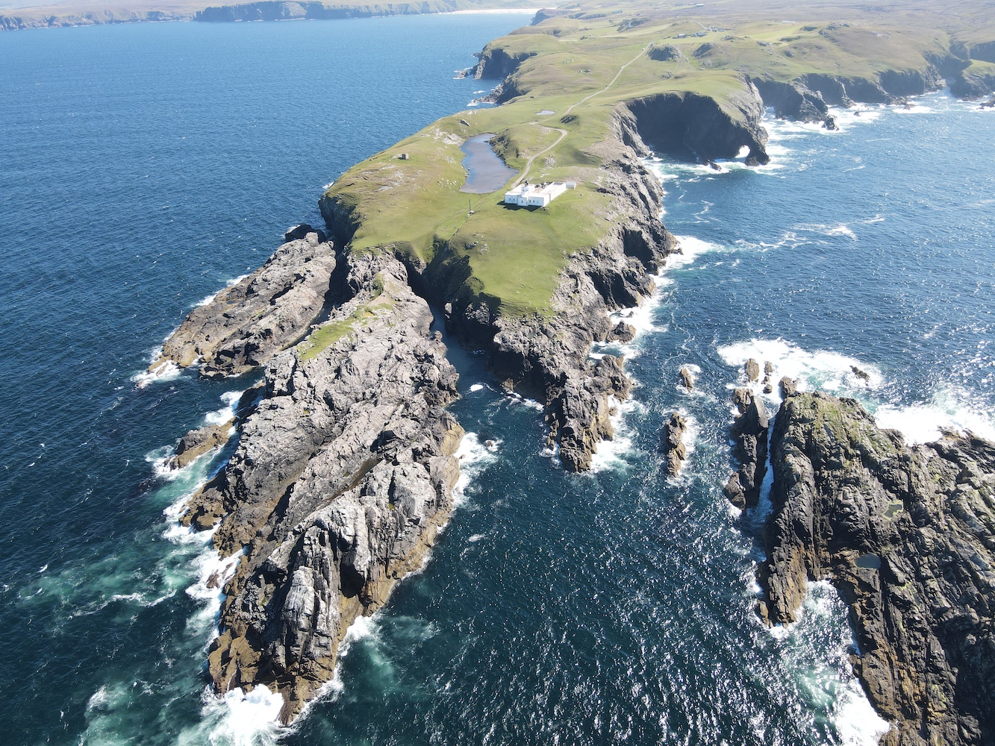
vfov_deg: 56.8
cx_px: 498
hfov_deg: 71.6
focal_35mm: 24
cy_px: 373
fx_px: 690
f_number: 2.8
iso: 100
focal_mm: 4.5
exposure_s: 1/320
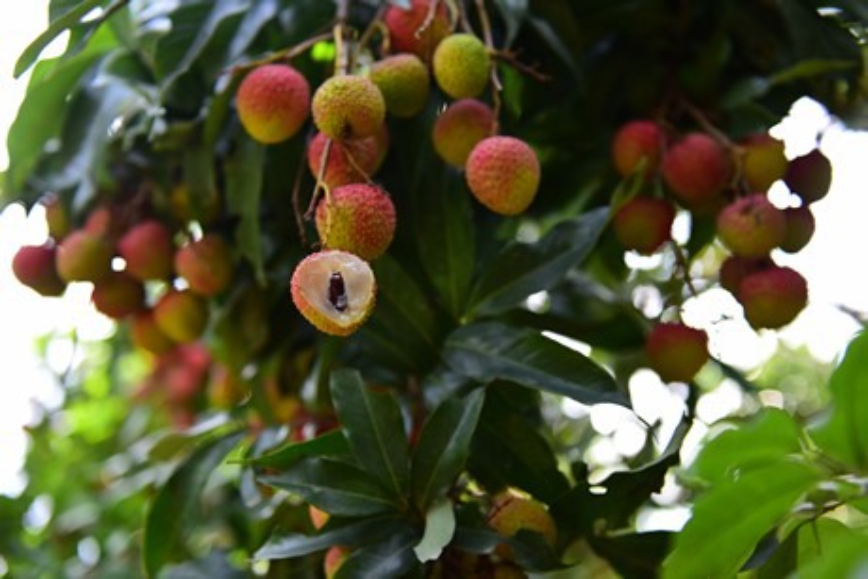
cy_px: 290
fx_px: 1085
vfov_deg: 29.9
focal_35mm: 45
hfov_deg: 43.6
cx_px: 434
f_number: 3.2
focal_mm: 45
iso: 250
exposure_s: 1/320
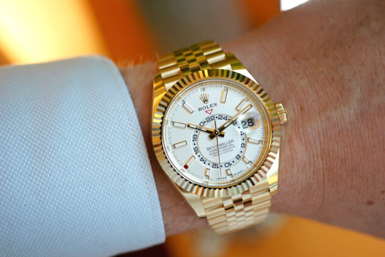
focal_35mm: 40
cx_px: 214
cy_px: 144
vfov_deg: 33.4
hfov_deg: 48.4
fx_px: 428
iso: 640
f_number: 2.8
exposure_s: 1/250
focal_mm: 35
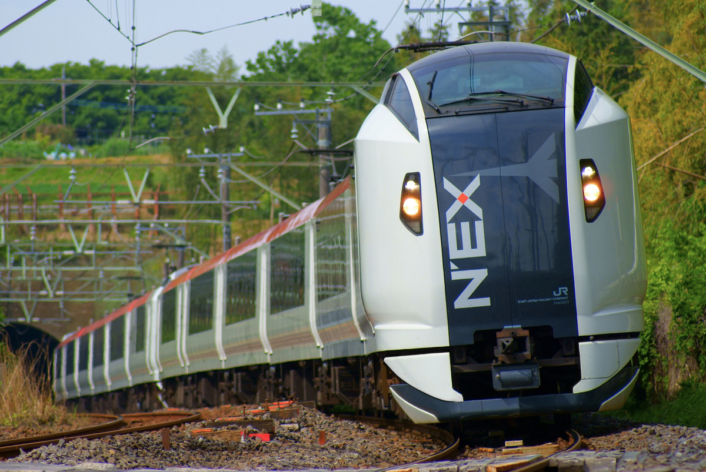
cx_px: 353
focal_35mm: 345
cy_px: 236
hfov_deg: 6.0
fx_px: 6773
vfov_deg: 4.0
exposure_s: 1/640
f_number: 6.3
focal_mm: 230
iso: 125
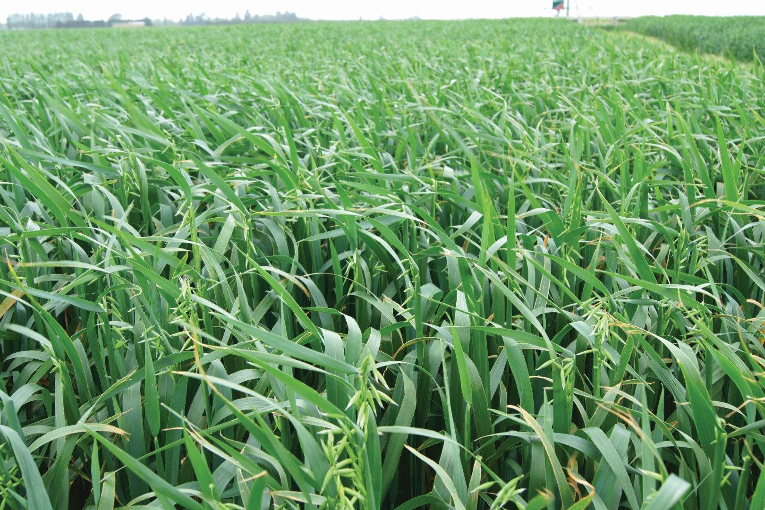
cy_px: 255
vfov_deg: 34.2
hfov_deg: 49.6
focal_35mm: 39
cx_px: 382
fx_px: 829
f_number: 6.7
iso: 200
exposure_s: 1/60
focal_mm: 26
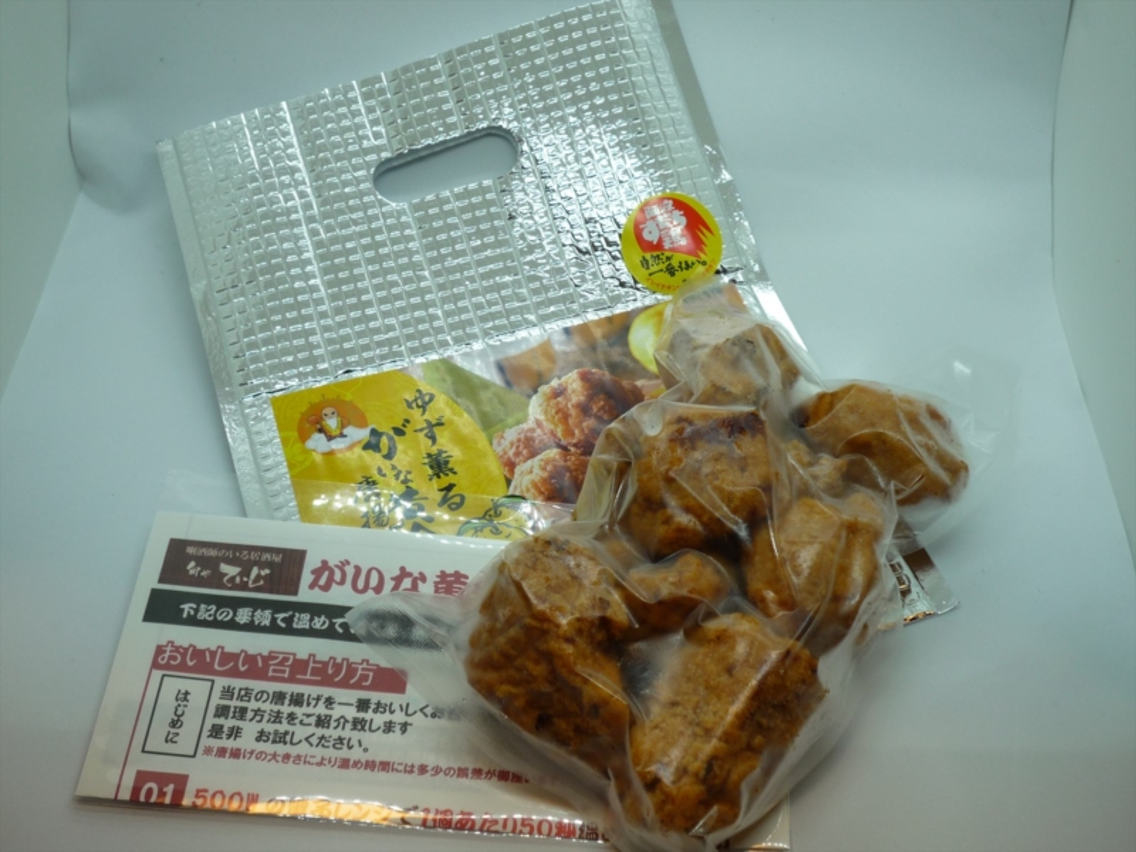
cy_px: 426
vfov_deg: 34.3
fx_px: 1378
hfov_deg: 44.8
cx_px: 568
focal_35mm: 42
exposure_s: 1/40
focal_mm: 7.3
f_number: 4.1
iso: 100
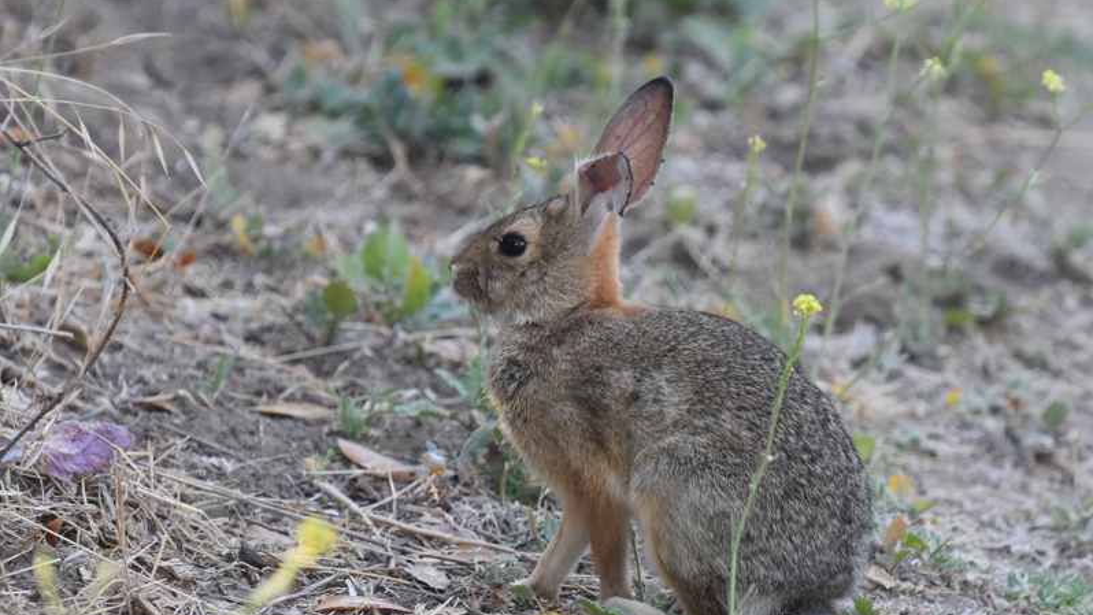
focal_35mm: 315
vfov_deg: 3.9
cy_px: 358
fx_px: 9130
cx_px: 546
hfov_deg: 6.9
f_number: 5
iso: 800
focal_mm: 200
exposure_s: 1/400
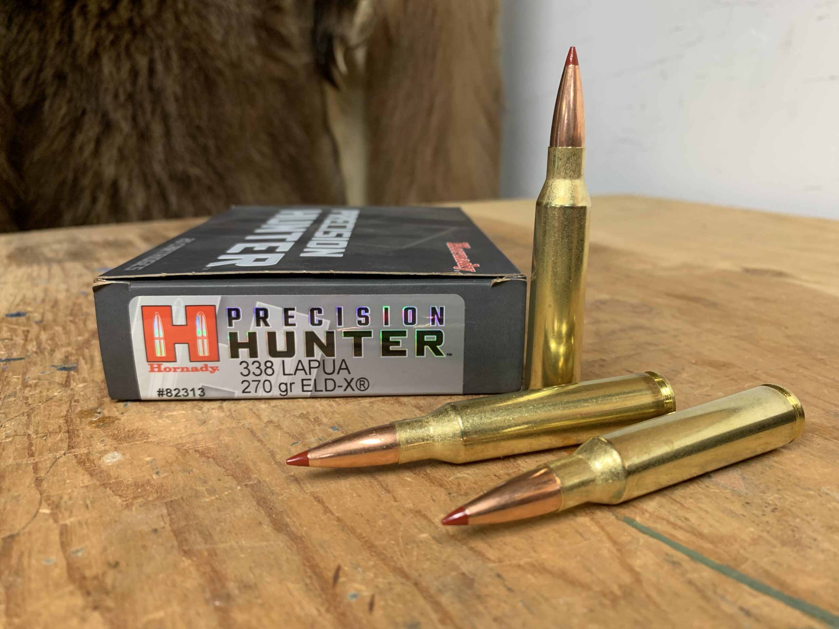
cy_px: 314
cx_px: 420
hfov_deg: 67.3
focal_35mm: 26
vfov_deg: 53.1
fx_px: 630
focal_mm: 4.25
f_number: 1.8
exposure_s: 1/60
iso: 125
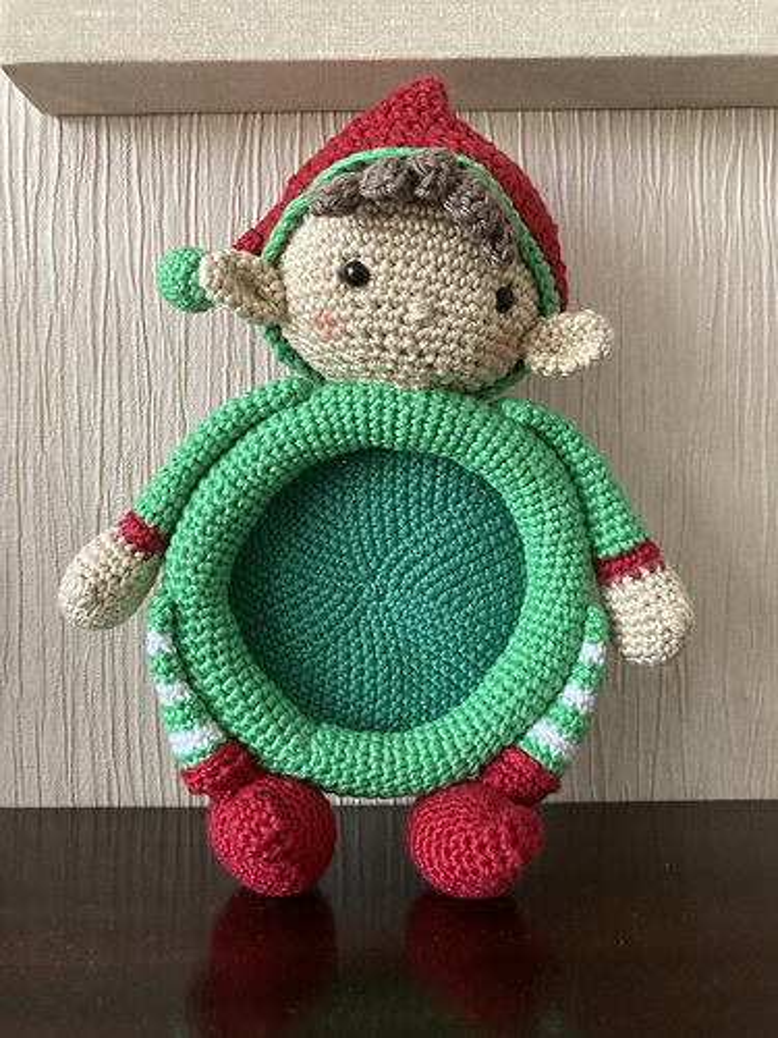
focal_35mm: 28
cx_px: 389
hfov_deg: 49.7
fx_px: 839
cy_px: 519
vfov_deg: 63.4
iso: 400
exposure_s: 1/37
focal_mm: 3.99
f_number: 1.8
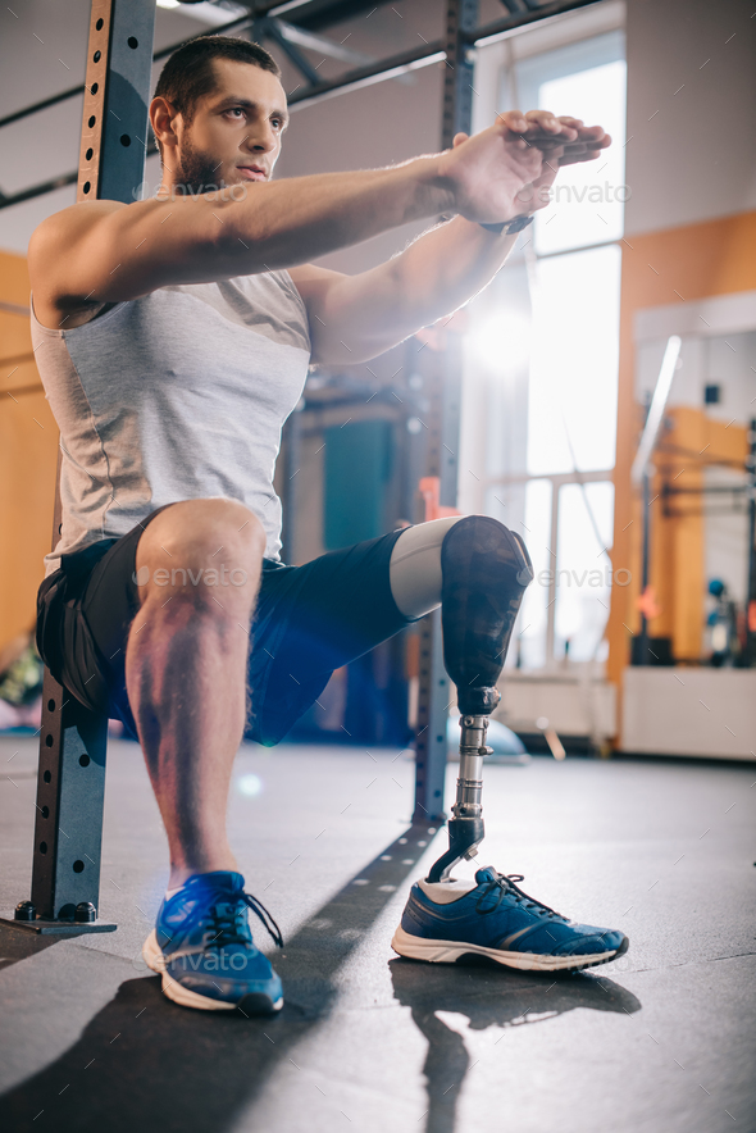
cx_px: 378
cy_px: 566
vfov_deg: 39.6
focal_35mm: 50
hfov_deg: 27.0
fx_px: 1574
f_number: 2.5
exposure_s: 1/200
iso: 400
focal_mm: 50
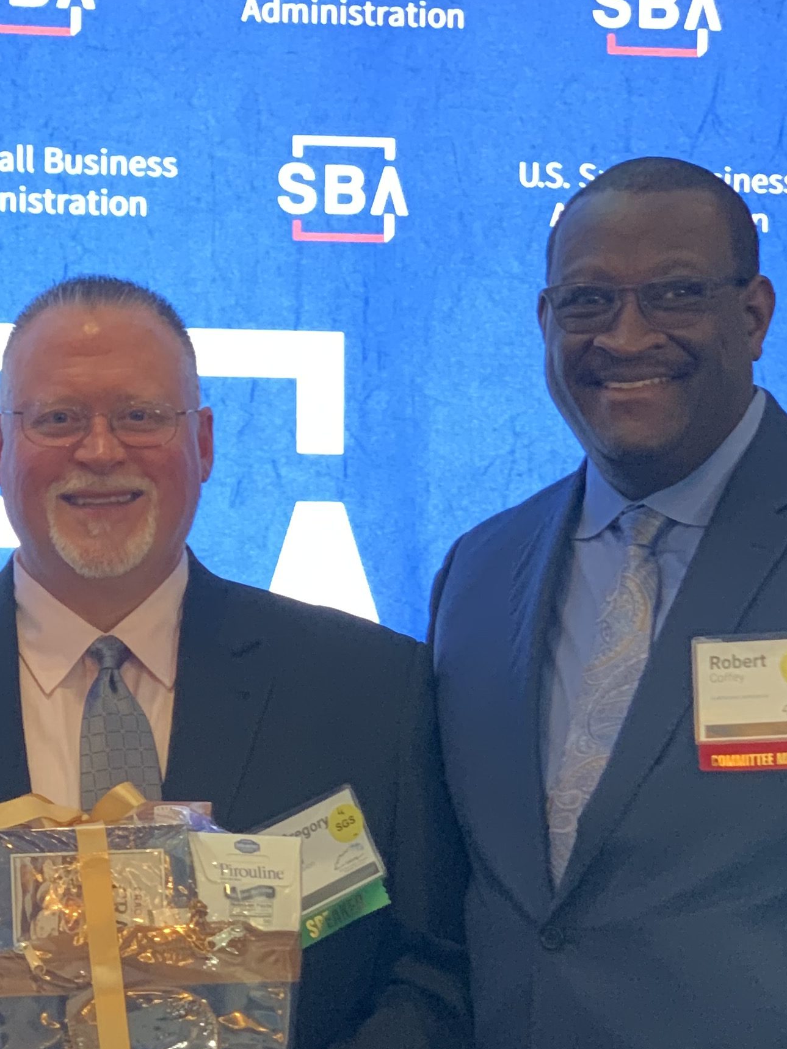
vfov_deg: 16.0
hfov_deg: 12.1
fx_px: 3699
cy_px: 882
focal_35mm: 122
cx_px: 131
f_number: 2.4
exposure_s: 1/40
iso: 400
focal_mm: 6
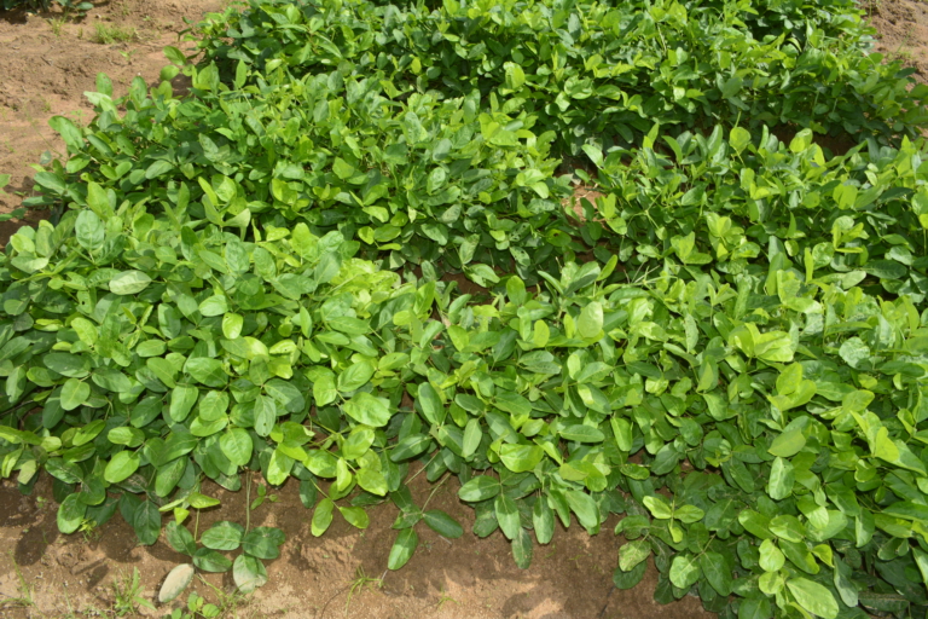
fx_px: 696
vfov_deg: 47.9
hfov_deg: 67.4
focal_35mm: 27
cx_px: 464
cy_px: 310
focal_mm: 18
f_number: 14
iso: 250
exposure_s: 1/200
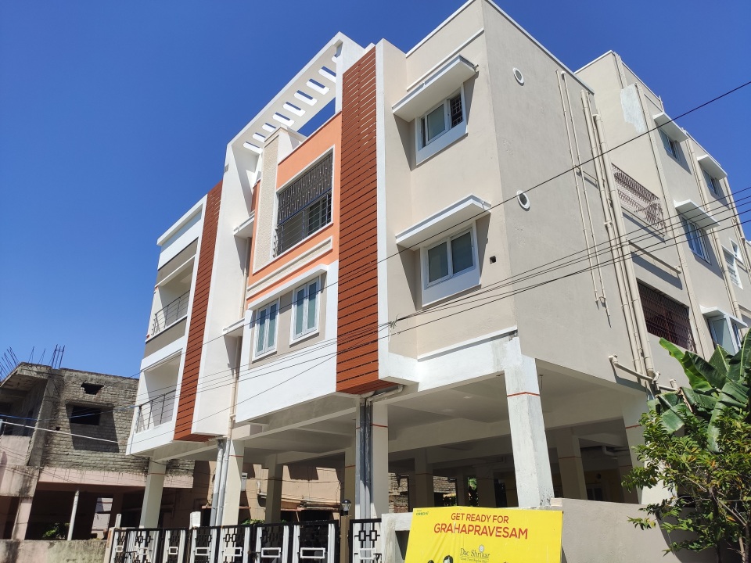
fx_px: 564
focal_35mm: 26
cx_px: 376
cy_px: 282
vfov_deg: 53.1
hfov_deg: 67.3
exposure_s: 1/2018
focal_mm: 4.77
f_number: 1.75
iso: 112
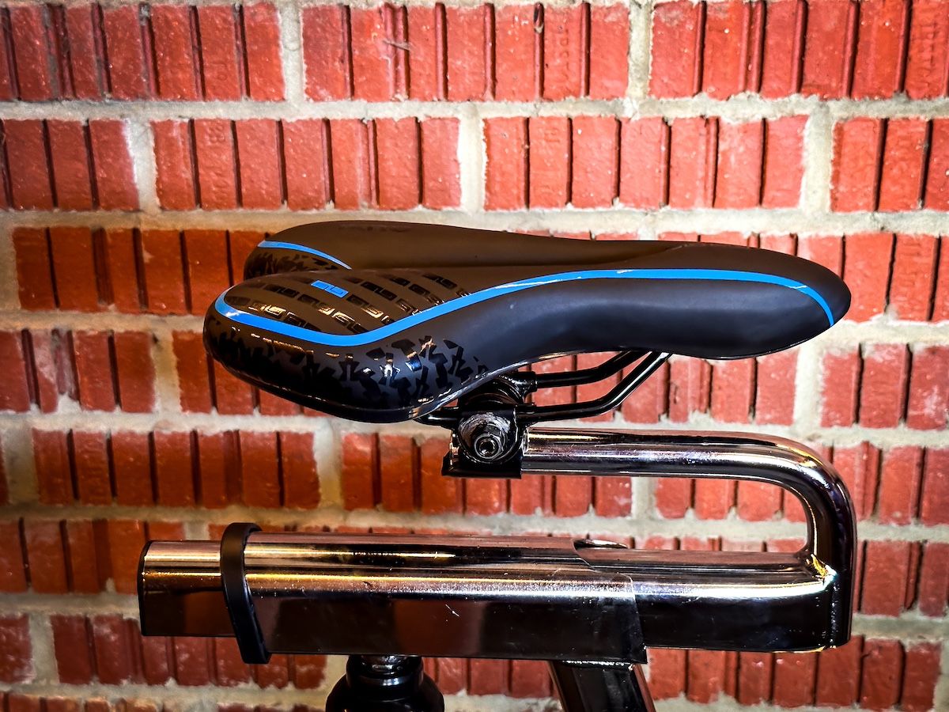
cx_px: 474
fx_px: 1316
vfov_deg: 30.3
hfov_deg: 39.7
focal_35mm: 48
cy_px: 356
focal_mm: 6.86
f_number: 1.8
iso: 320
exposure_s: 1/35
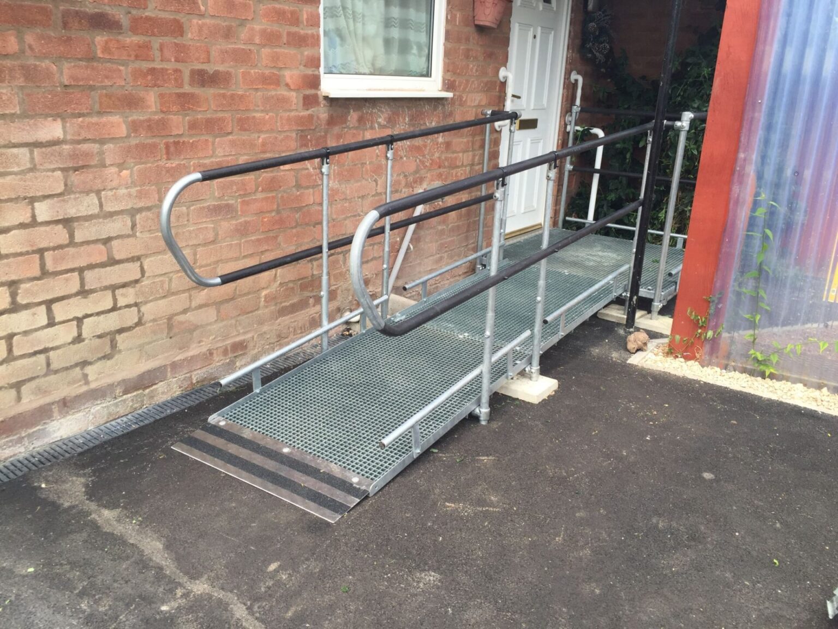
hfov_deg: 61.7
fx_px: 702
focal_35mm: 29
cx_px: 419
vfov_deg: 48.2
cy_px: 314
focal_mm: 4.15
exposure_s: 1/297
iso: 32
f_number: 2.2
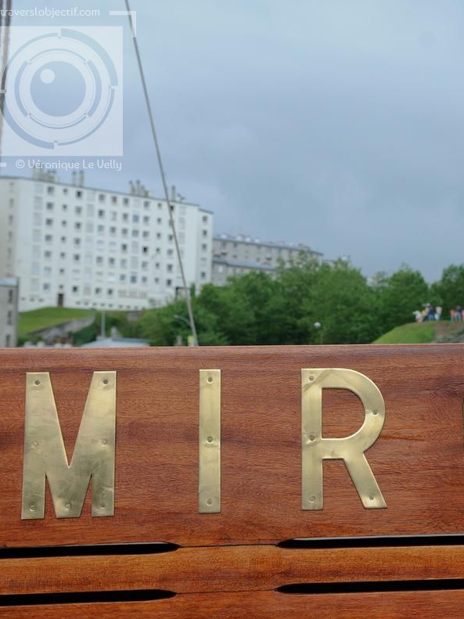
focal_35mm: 70
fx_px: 1251
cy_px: 311
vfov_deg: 27.8
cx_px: 437
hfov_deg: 20.5
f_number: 6.3
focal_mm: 32
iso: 200
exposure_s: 1/400
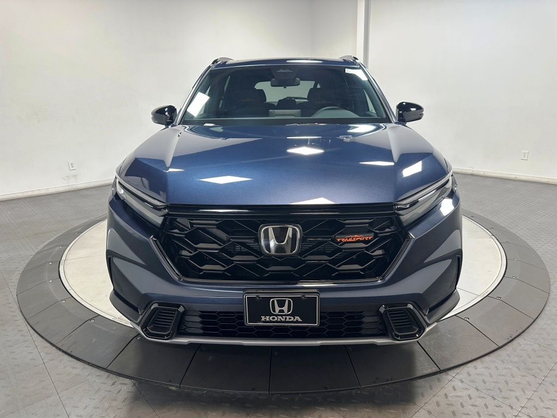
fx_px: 386
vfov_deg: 56.8
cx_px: 278
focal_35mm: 24
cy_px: 209
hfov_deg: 71.6
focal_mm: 6.86
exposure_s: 1/60
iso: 320
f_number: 1.78
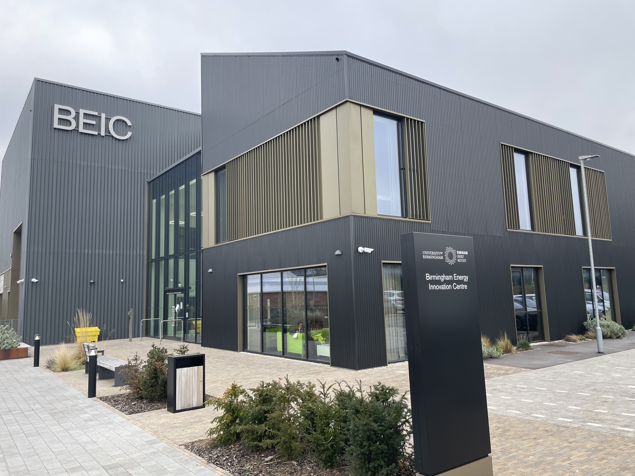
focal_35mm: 26
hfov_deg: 67.3
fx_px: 477
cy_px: 238
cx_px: 318
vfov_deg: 53.1
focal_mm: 4.2
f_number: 1.6
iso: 32
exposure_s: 1/390
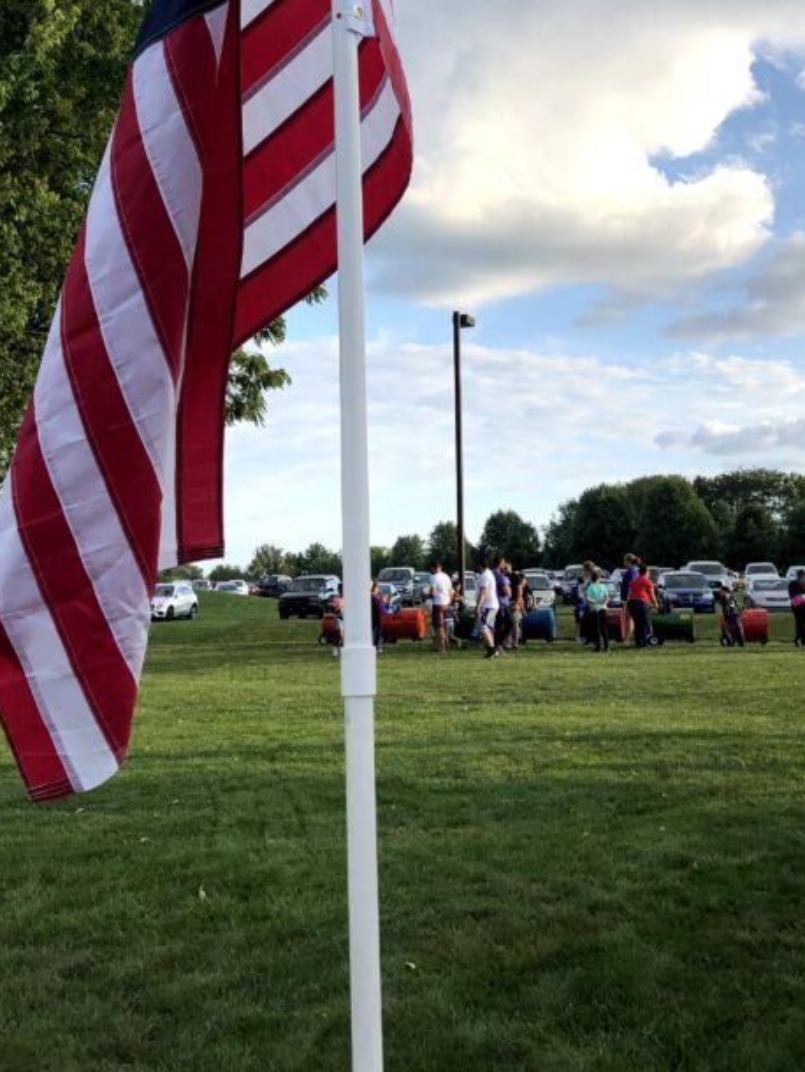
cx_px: 401
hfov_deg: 30.9
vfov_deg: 38.9
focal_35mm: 47
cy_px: 214
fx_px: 1456
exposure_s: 1/1215
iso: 20
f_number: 1.8
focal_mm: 3.99
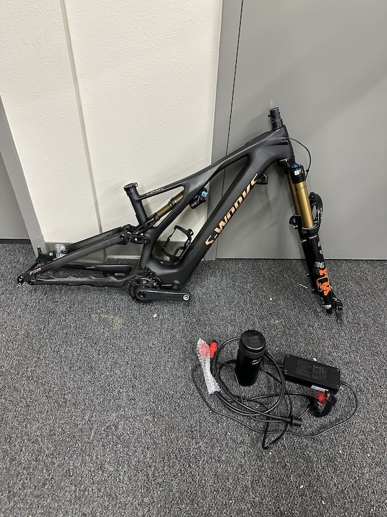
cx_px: 194
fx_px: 358
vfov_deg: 71.6
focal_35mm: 24
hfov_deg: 56.8
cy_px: 258
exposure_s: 1/60
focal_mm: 6.86
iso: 500
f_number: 1.78
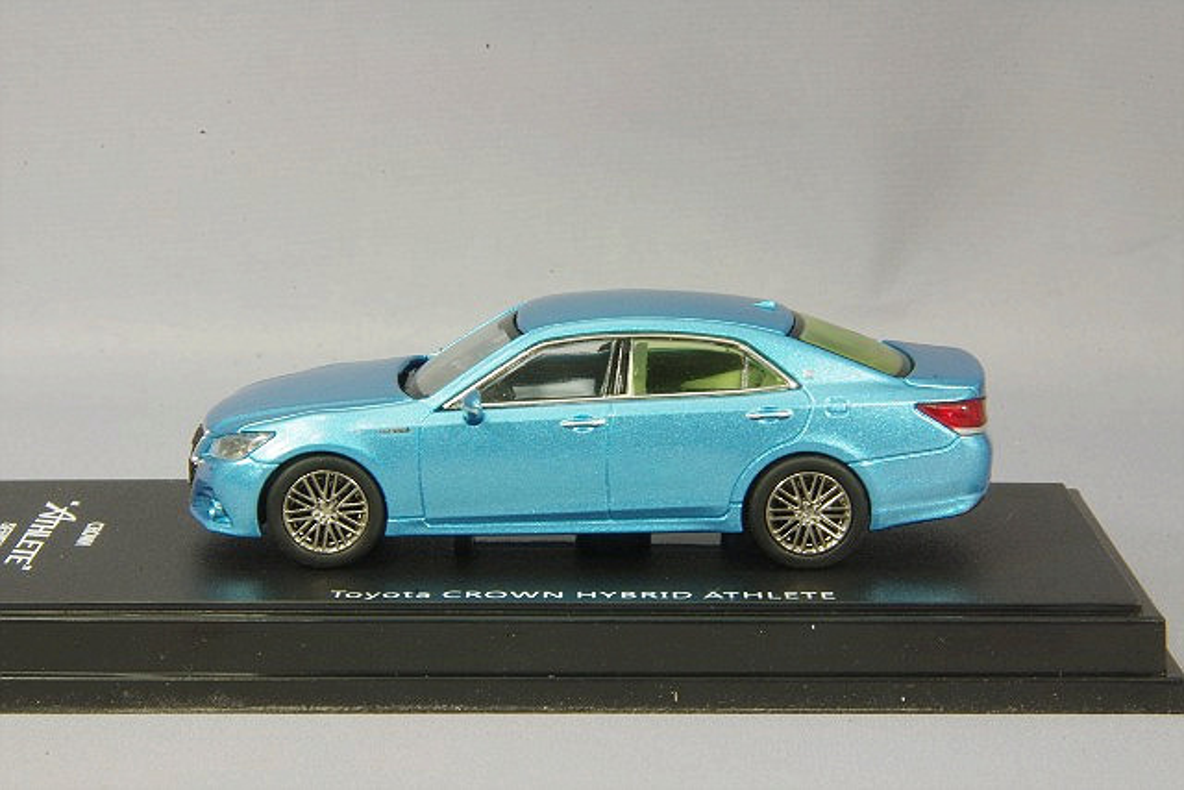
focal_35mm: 112
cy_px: 395
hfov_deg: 18.3
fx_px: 3684
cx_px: 592
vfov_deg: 12.2
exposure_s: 1
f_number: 32
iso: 400
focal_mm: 75
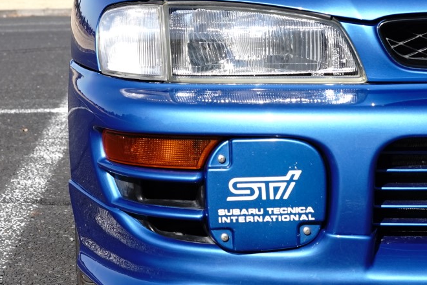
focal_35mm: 106
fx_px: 1257
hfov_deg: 19.2
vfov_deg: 12.8
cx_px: 164
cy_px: 23
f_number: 5.6
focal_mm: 35
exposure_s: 1/2000
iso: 400
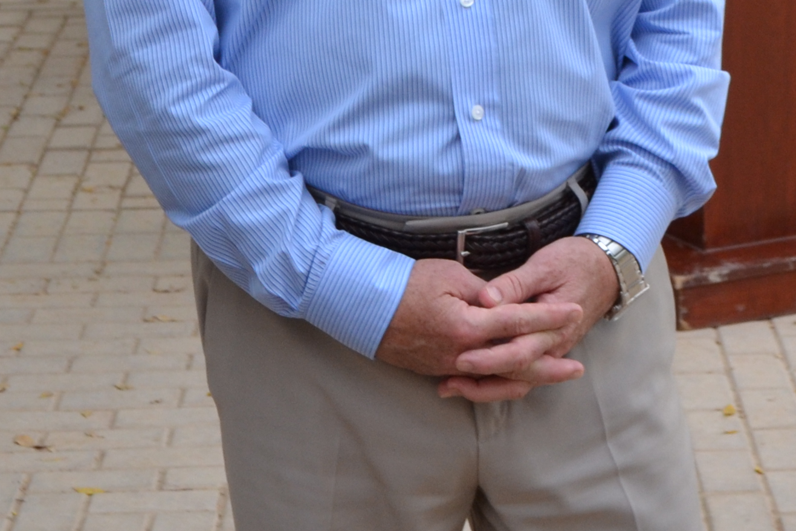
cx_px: 586
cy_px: -310
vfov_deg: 9.1
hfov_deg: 13.9
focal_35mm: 147
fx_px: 3250
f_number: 9
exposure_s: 1/60
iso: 400
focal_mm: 28
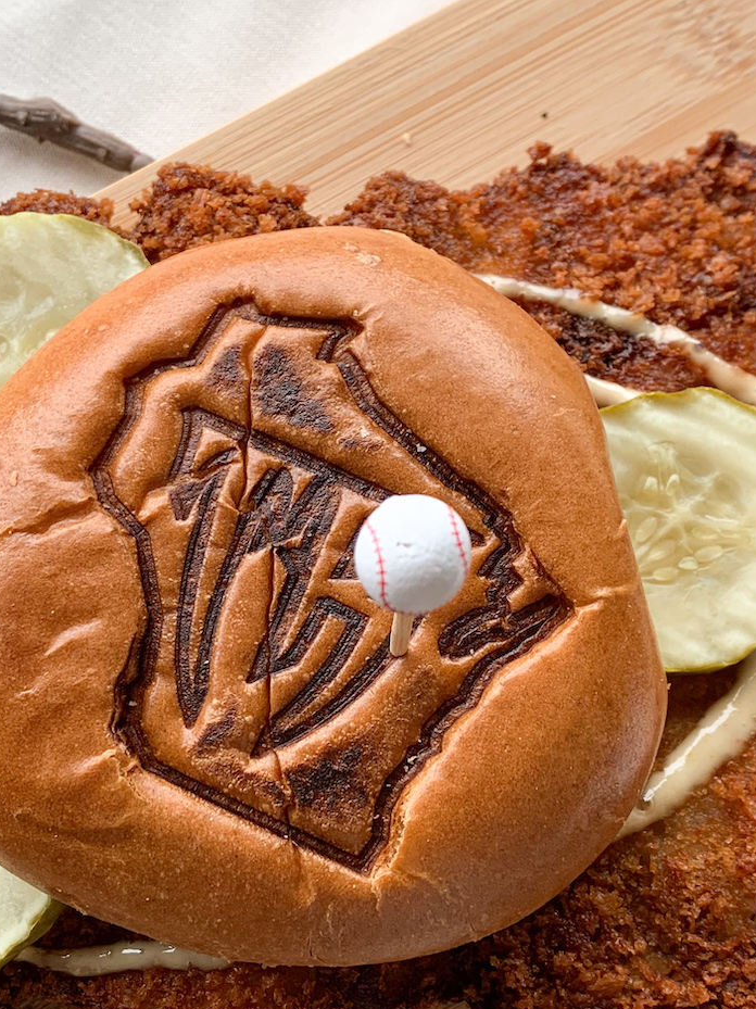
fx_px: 1632
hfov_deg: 26.0
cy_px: 570
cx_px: 276
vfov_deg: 34.3
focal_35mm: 56
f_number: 1.8
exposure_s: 1/120
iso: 32
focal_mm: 4.25
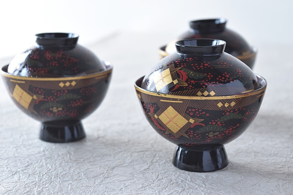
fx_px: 671
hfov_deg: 24.6
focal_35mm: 82
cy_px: 98
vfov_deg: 16.5
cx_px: 146
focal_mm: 55
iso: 400
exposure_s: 1/3
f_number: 5.6
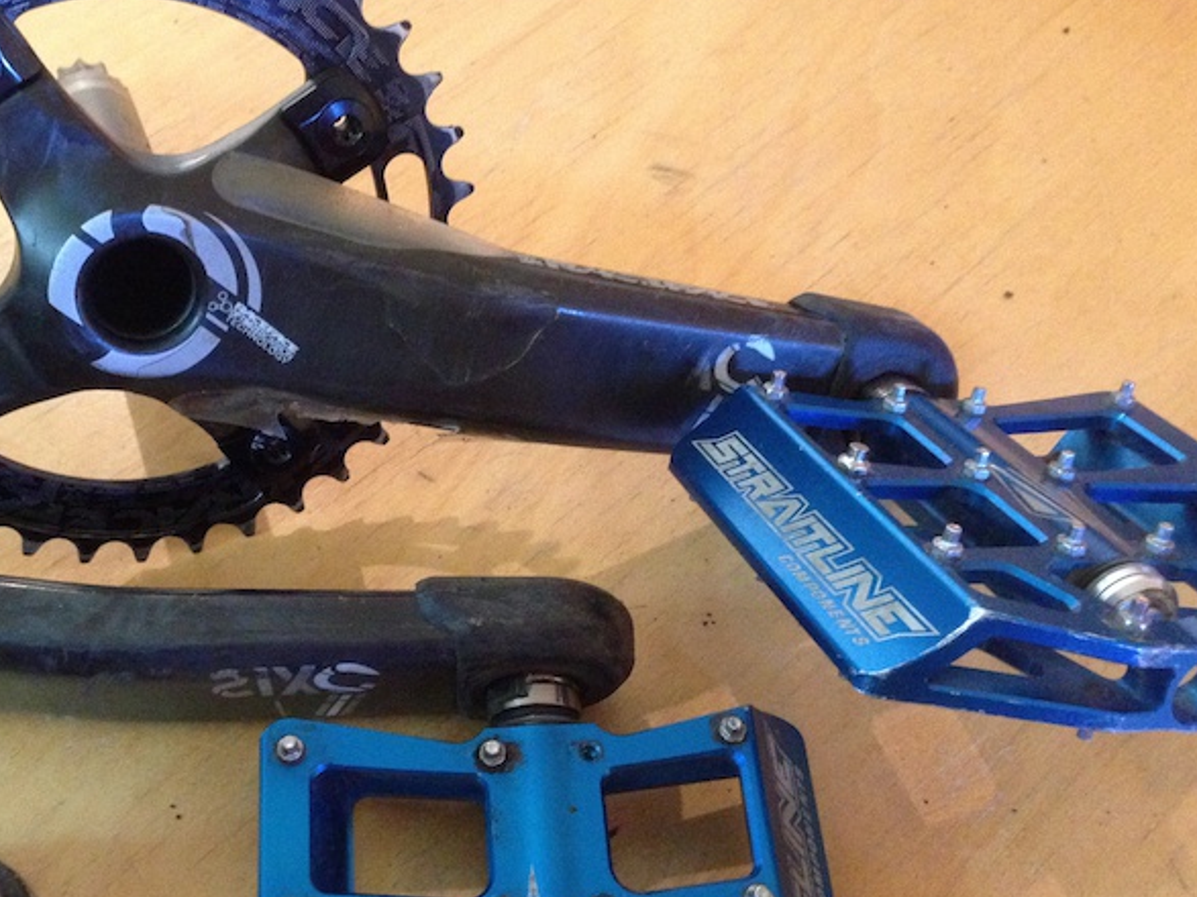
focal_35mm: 45
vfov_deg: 32.2
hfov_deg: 41.5
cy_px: 451
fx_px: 1556
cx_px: 392
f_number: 2.4
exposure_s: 1/15
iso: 640
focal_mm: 4.12
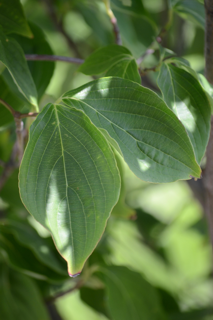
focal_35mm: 285
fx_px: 2529
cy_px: 160
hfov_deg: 4.8
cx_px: 106
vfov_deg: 7.2
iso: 200
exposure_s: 1/160
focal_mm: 190
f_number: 5.6
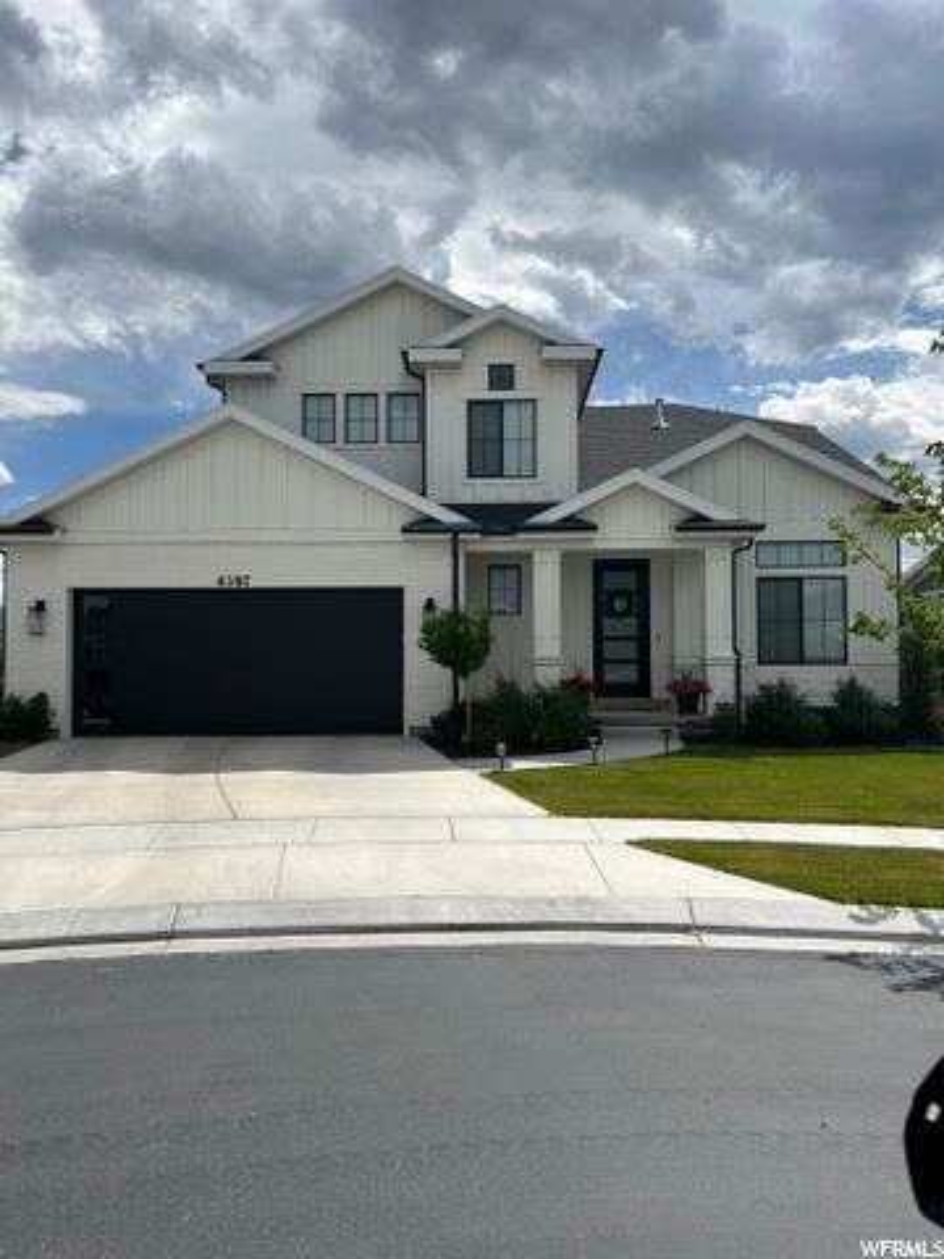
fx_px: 945
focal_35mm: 26
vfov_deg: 67.3
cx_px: 472
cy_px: 630
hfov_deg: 53.1
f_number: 1.5
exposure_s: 1/8000
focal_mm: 5.7
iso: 50
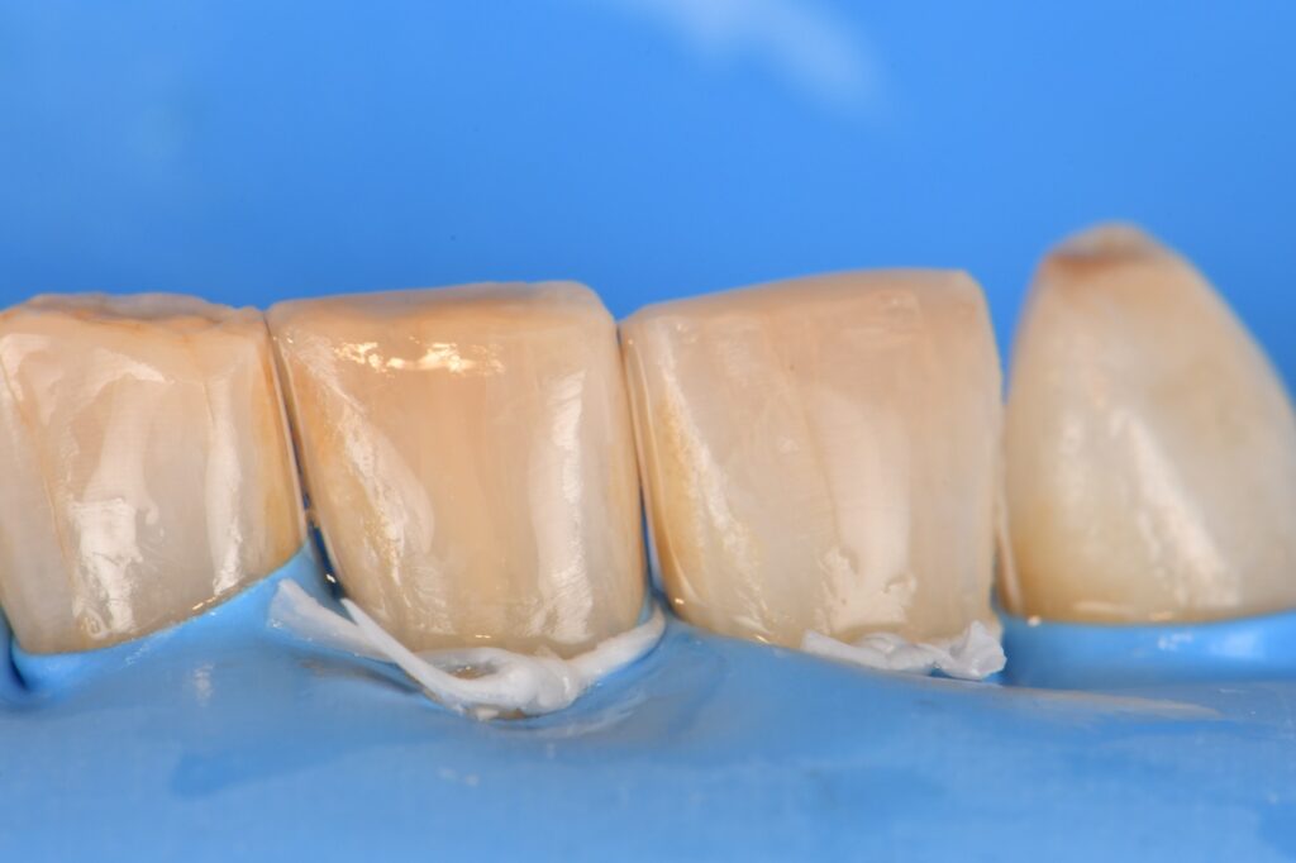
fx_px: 5650
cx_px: 648
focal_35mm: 157
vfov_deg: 8.7
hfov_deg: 13.1
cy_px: 432
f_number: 32
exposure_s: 1/160
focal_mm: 105
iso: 200
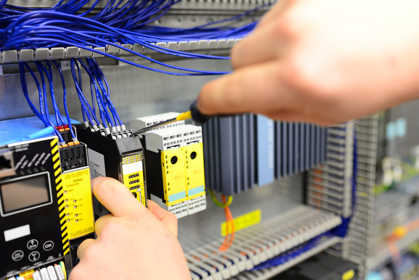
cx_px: 210
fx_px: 408
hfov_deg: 54.4
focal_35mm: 35
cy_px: 140
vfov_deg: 37.9
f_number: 3.2
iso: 1600
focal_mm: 35
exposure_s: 1/160
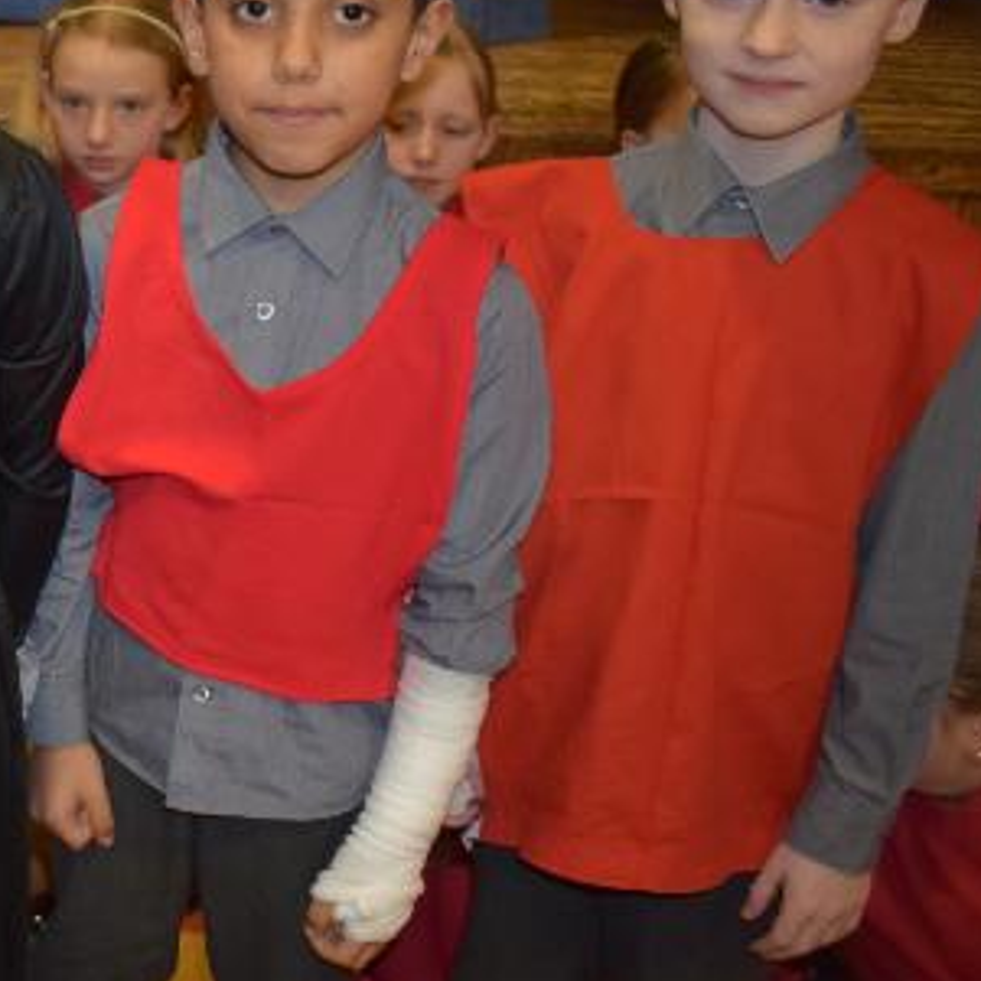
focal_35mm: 61
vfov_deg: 28.0
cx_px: -251
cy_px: 350
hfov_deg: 24.9
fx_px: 1956
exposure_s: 1/60
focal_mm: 18
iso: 1250
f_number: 3.5
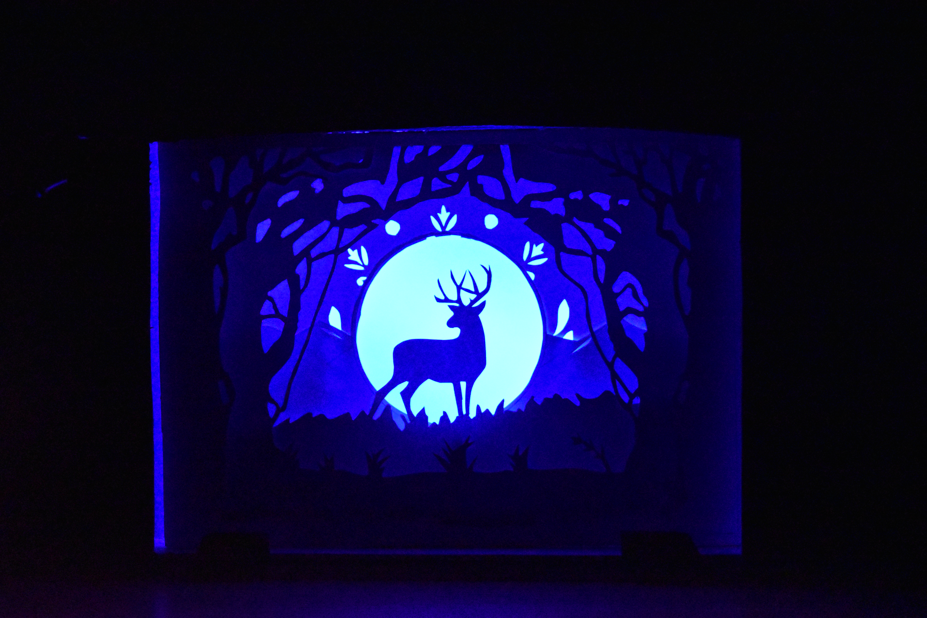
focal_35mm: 82
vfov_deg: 16.6
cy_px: 309
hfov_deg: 24.6
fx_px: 2124
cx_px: 464
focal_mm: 55
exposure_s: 1/500
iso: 12800
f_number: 5.6
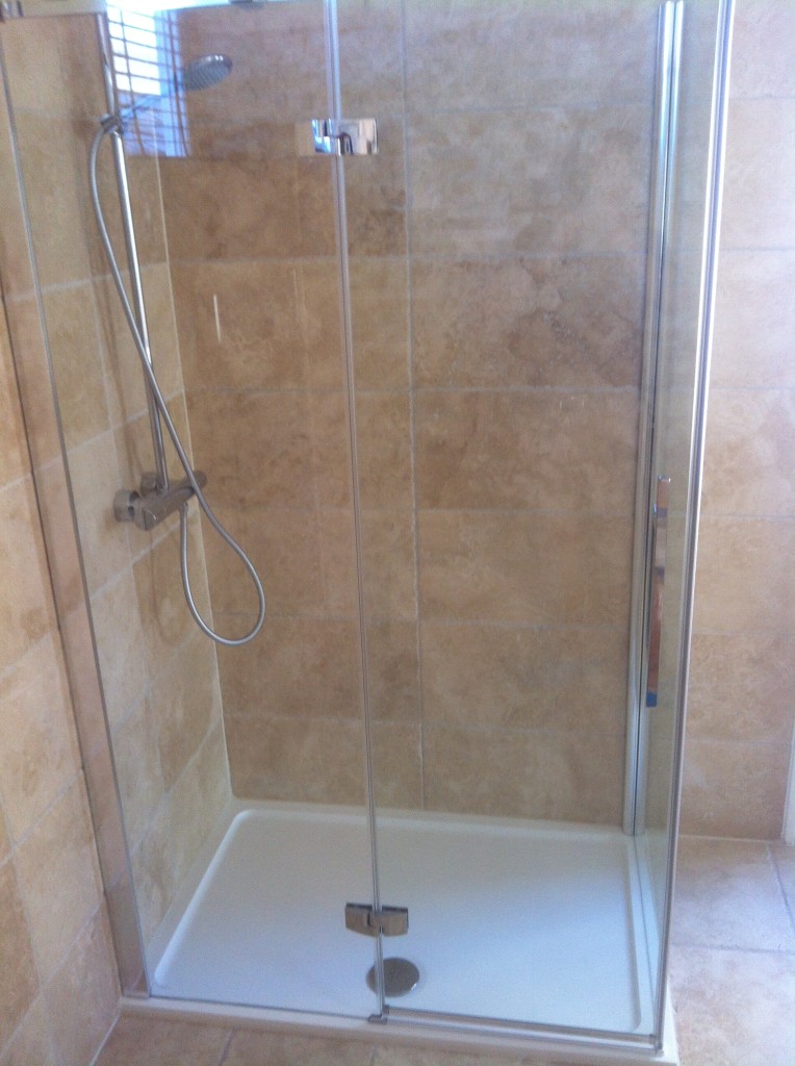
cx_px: 398
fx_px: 1075
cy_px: 533
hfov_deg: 40.6
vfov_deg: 52.7
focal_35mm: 35
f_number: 2.8
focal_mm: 3.85
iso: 80
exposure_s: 1/15
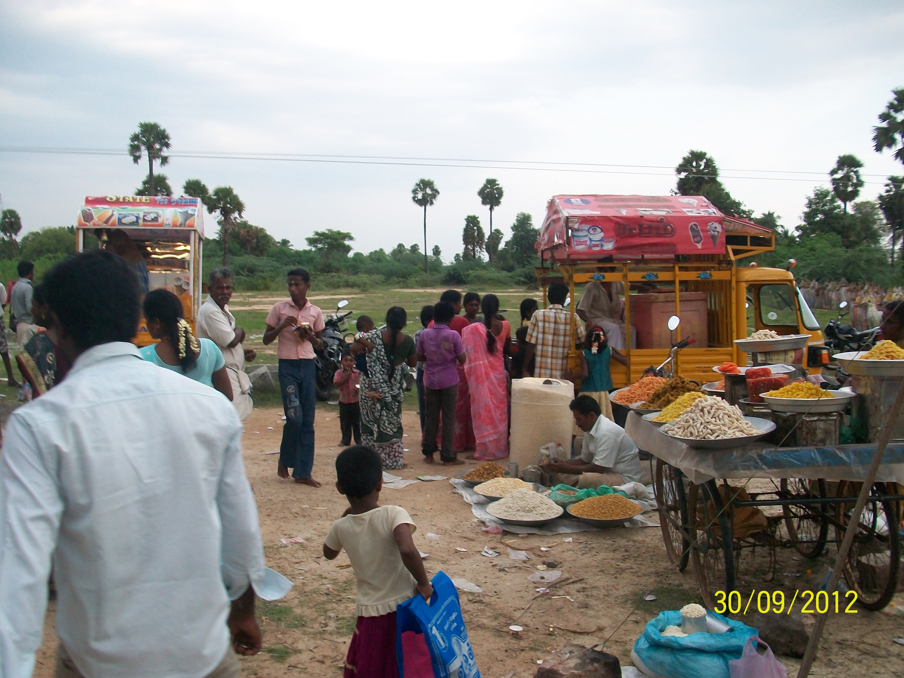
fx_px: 888
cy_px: 339
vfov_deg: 41.8
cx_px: 452
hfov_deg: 54.0
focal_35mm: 34
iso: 80
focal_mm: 5.7
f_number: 2.8
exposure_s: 1/160
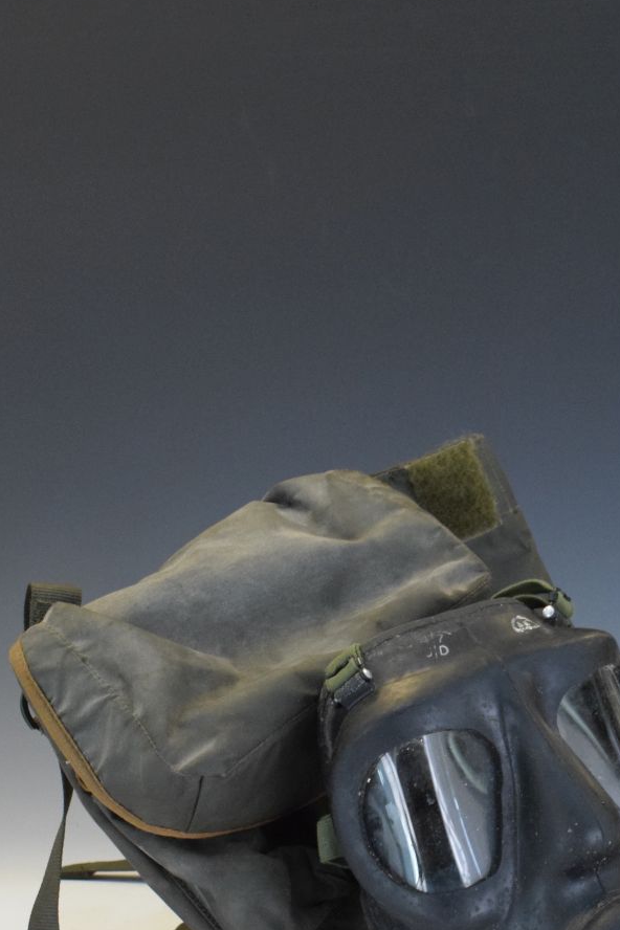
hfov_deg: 17.9
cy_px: 736
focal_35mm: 76
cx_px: 438
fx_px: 1963
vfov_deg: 26.2
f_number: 6.3
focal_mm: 30
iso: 3200
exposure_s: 1/125
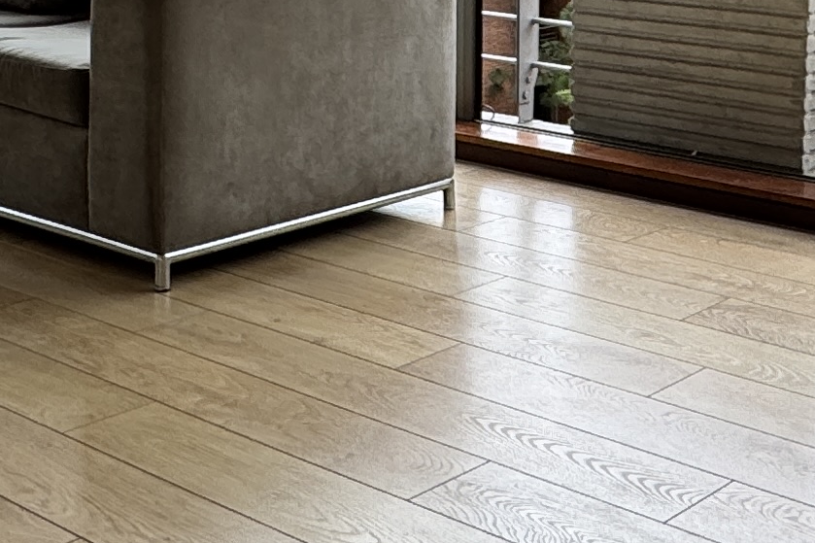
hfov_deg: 28.7
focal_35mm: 70
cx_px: 544
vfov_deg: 18.2
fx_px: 1584
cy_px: -159
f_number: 2.2
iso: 40
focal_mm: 2.22
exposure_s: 1/470
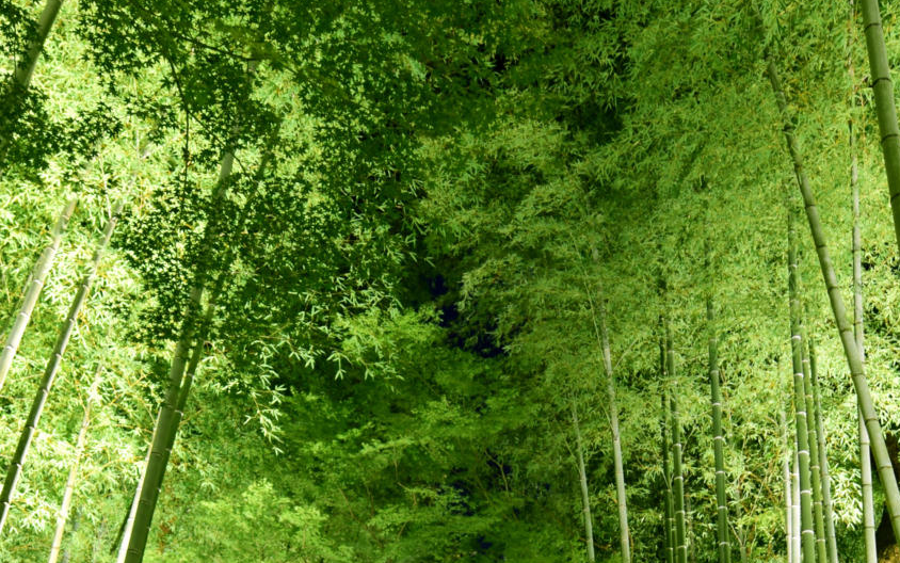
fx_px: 1280
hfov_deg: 38.7
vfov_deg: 23.1
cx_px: 452
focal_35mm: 52
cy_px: 642
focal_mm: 15
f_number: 2.8
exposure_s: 3
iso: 200
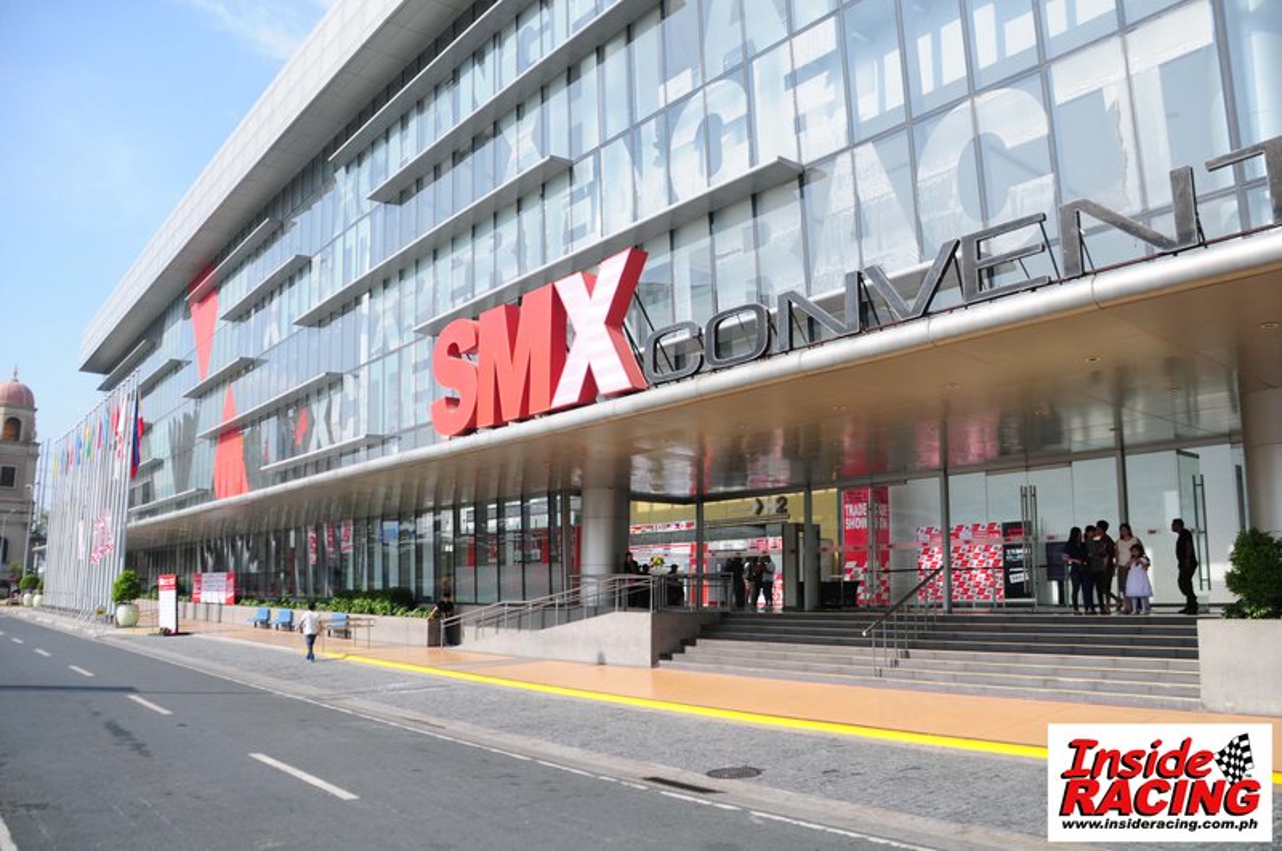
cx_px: 641
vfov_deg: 47.8
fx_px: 960
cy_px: 426
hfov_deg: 67.5
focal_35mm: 27
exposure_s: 1/2000
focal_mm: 18
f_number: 4.5
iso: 400
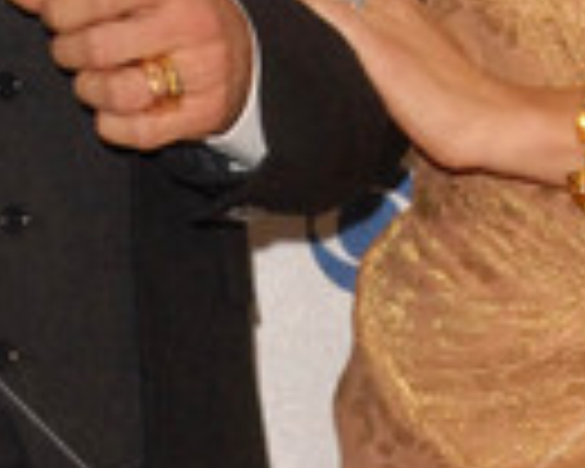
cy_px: 704
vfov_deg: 4.1
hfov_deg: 5.1
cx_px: 313
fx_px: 6510
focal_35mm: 376
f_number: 5.6
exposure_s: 1/250
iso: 400
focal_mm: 34
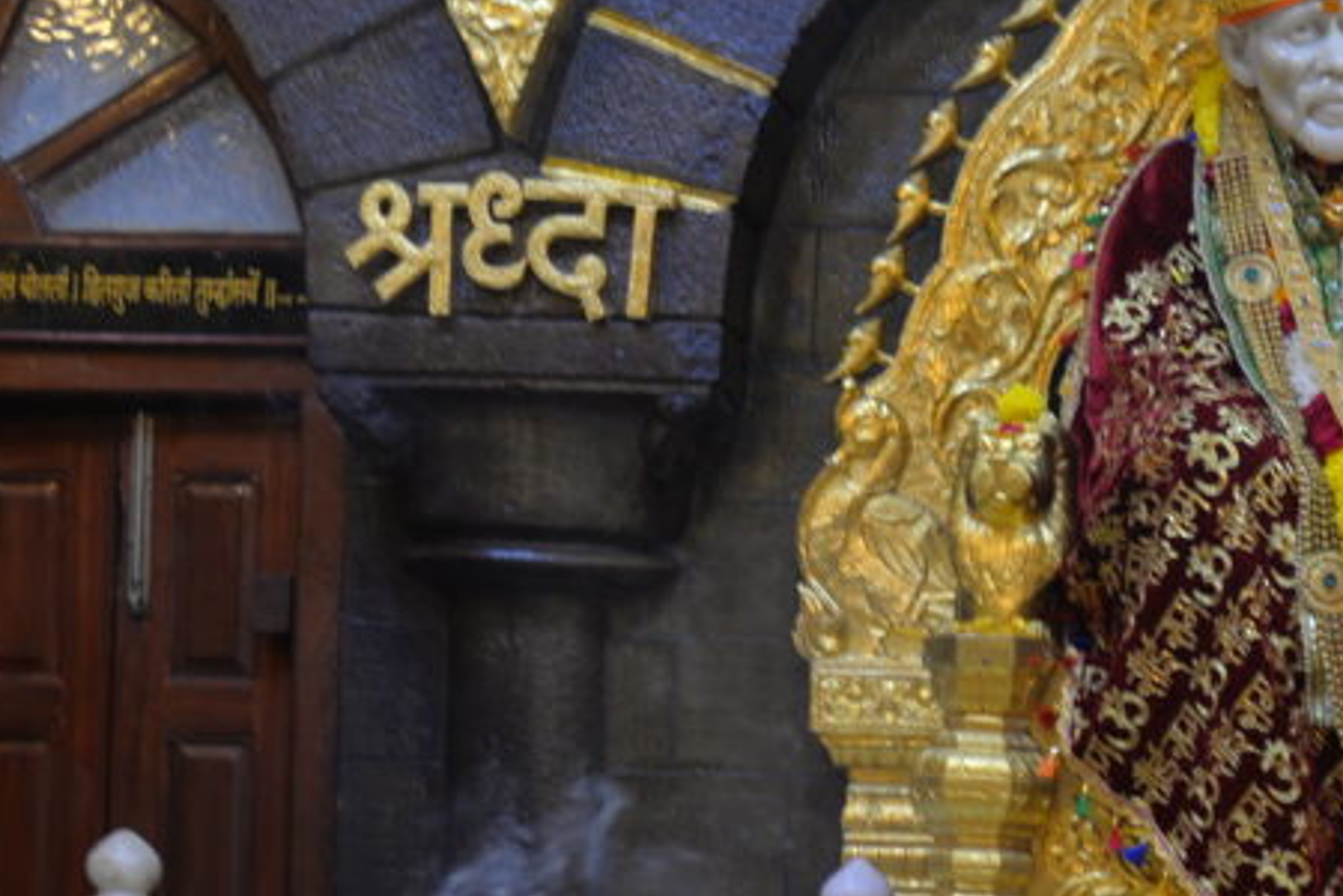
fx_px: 3059
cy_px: 992
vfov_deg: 16.2
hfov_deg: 23.6
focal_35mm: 82
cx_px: 1364
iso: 200
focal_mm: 24
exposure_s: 1/30
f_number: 4
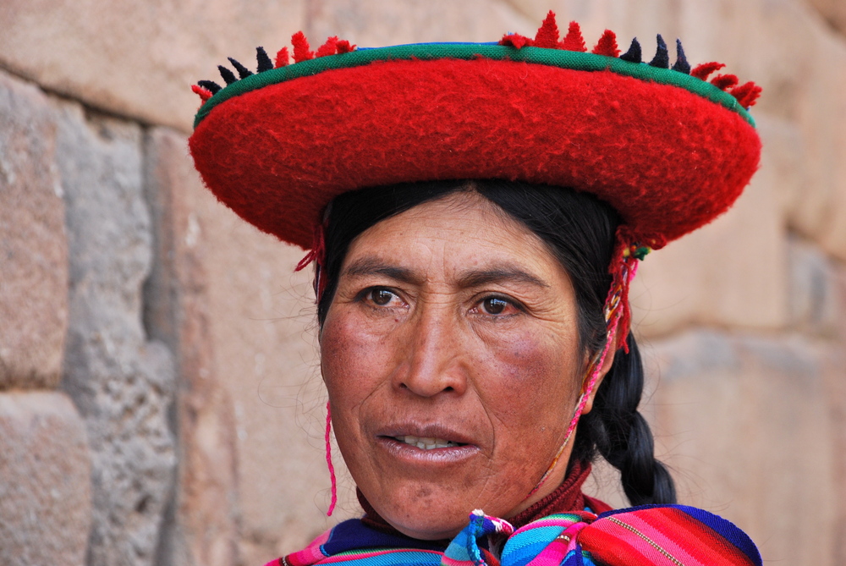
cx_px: 423
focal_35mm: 120
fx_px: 2823
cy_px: 283
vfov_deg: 11.4
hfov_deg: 17.0
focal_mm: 80
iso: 360
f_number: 5.6
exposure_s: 1/125
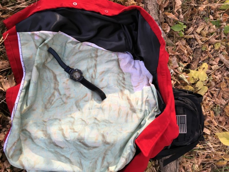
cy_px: 86
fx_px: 192
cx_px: 114
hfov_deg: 61.7
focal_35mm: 29
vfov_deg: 48.2
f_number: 2.2
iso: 25
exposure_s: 1/40
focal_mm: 4.15
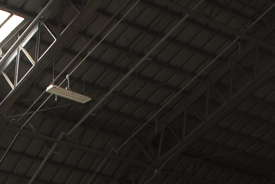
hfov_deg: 17.6
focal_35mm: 116
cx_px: 129
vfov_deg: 11.0
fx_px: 886
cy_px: 341
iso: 160
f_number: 3.5
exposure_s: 1/125
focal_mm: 24
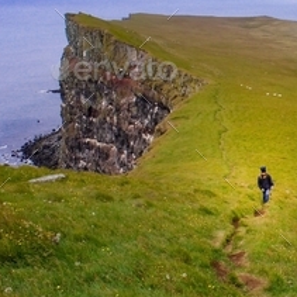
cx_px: 321
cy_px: 136
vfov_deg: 30.0
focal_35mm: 57
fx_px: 553
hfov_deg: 27.6
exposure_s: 1/50
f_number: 10
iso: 200
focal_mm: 16
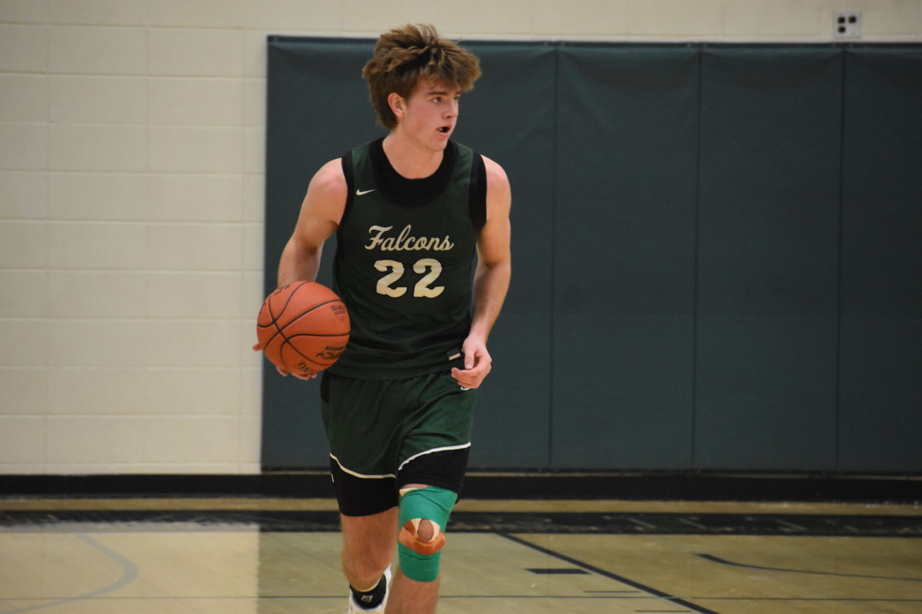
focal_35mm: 285
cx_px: 461
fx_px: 7298
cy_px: 307
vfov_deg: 4.8
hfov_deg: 7.2
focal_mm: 190
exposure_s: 1/200
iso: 3200
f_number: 5.3
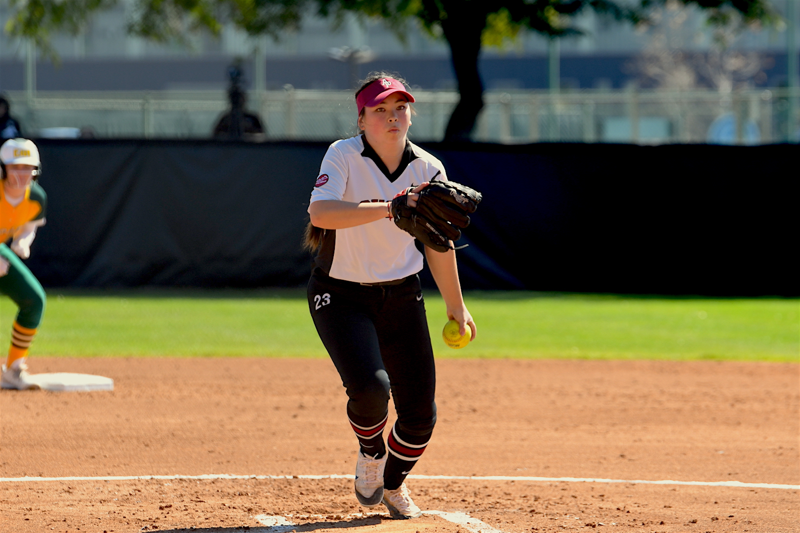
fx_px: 6666
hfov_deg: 6.9
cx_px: 400
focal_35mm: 300
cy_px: 266
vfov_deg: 4.6
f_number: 5
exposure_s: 1/1000
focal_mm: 200
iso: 400
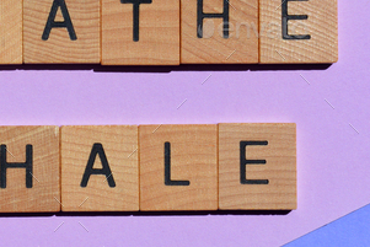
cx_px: 65
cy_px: 87
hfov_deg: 14.4
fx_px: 1450
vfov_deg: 9.7
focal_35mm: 141
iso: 100
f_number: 10
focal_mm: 48
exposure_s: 1/400
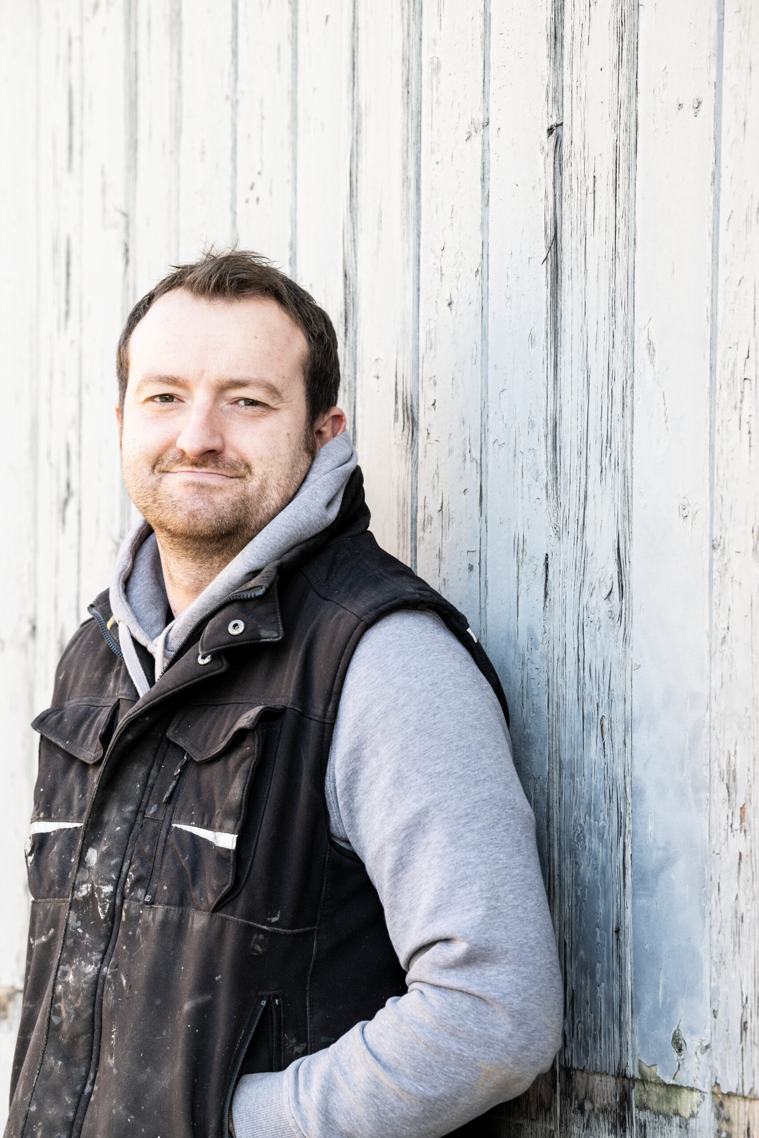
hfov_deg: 11.9
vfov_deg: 17.8
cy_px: 569
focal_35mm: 115
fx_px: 3636
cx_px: 380
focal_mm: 115
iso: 250
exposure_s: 1/80
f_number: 6.3
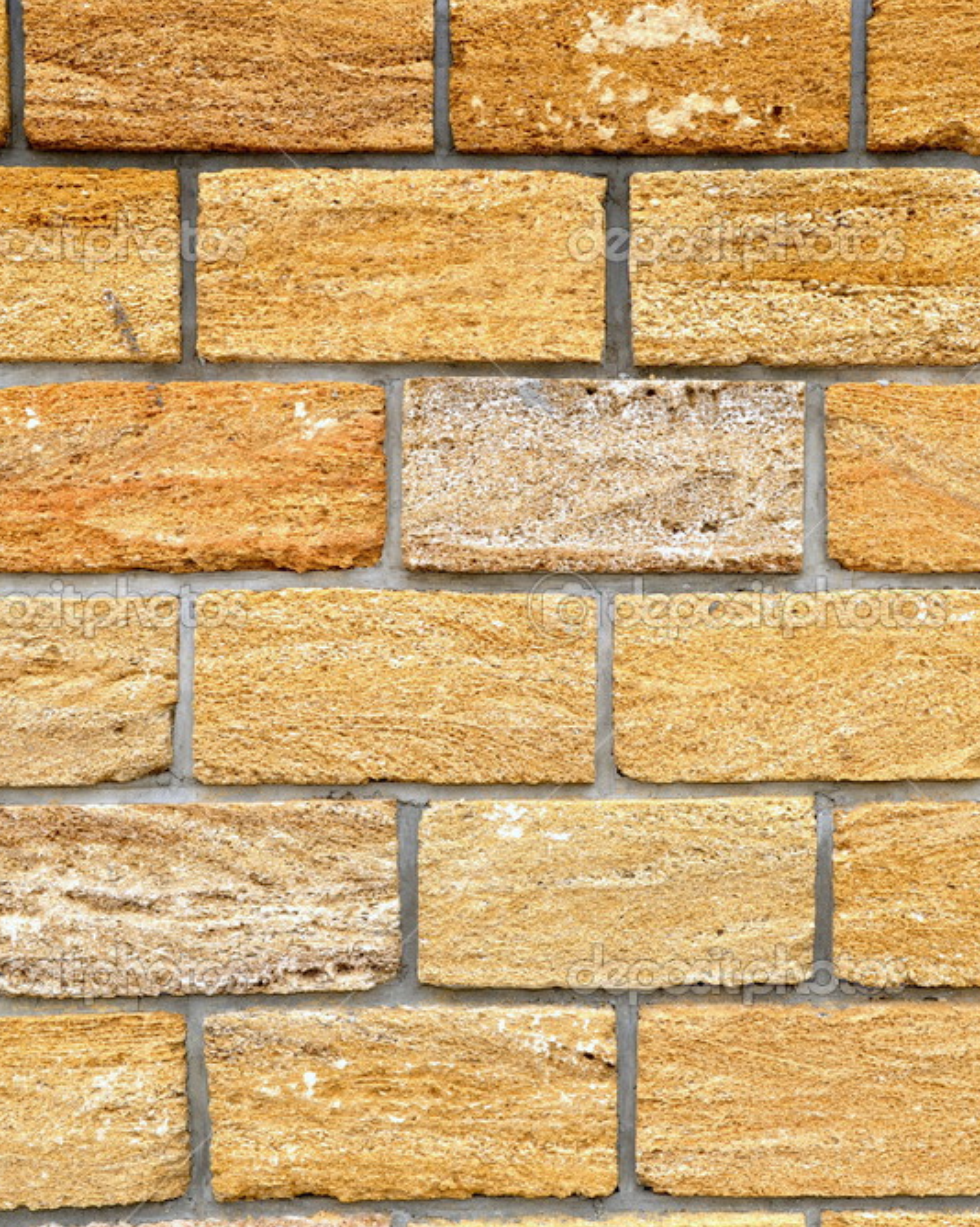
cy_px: 609
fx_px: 2031
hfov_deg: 26.8
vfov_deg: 33.6
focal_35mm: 56
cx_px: 737
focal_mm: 26
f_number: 11
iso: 250
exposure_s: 1/200
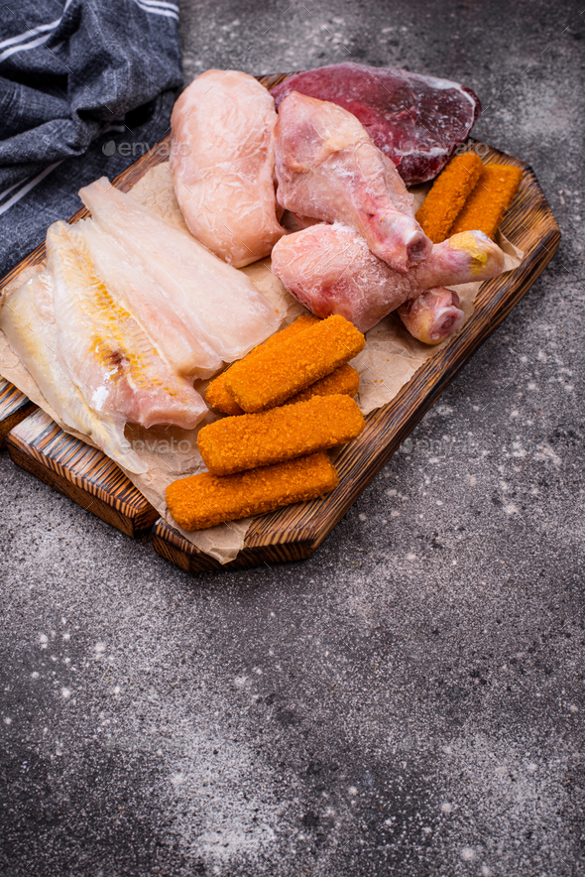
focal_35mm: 50
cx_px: 292
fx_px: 1218
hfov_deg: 27.0
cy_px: 438
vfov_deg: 39.6
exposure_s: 1/100
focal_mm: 50
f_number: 9
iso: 100
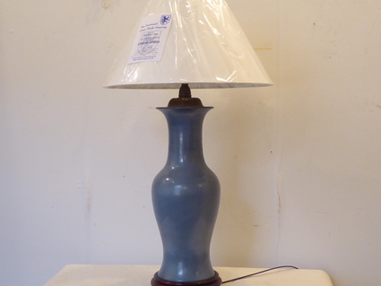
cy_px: 135
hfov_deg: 34.9
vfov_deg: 26.6
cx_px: 203
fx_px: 606
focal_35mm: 55
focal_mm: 6.7
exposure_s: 1/25
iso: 400
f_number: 3.7
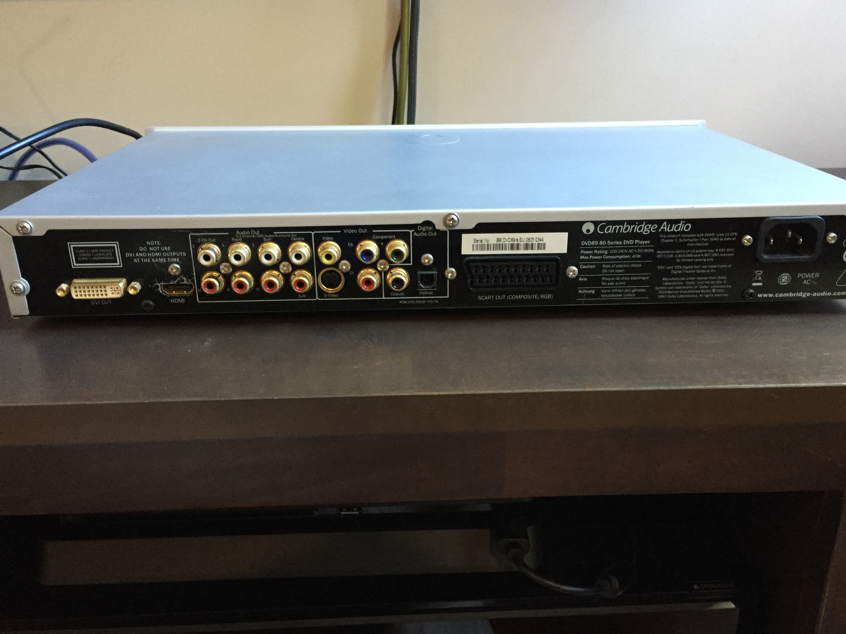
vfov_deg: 45.4
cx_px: 428
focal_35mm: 31
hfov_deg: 58.3
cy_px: 317
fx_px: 758
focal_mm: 4.15
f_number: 2.2
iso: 250
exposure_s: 1/17
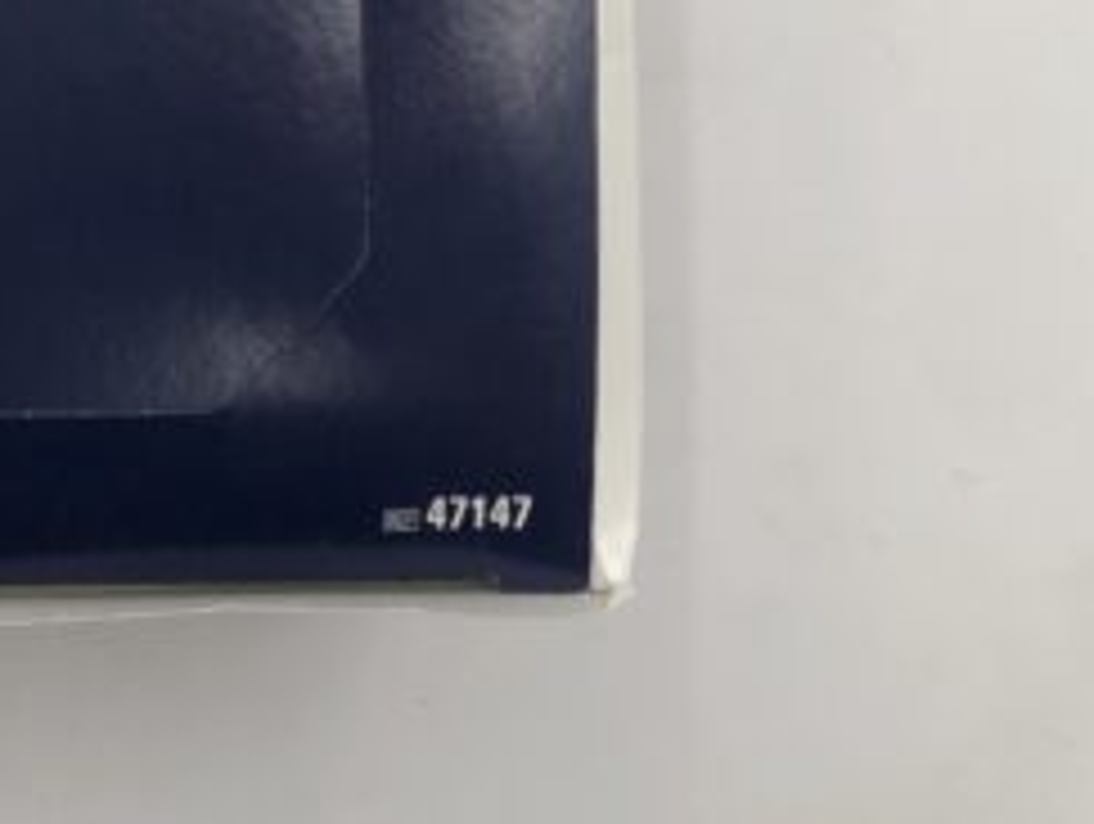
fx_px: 2184
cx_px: -203
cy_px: -176
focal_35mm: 69
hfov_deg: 25.4
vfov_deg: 20.0
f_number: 1.8
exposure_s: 1/120
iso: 32
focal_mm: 3.99
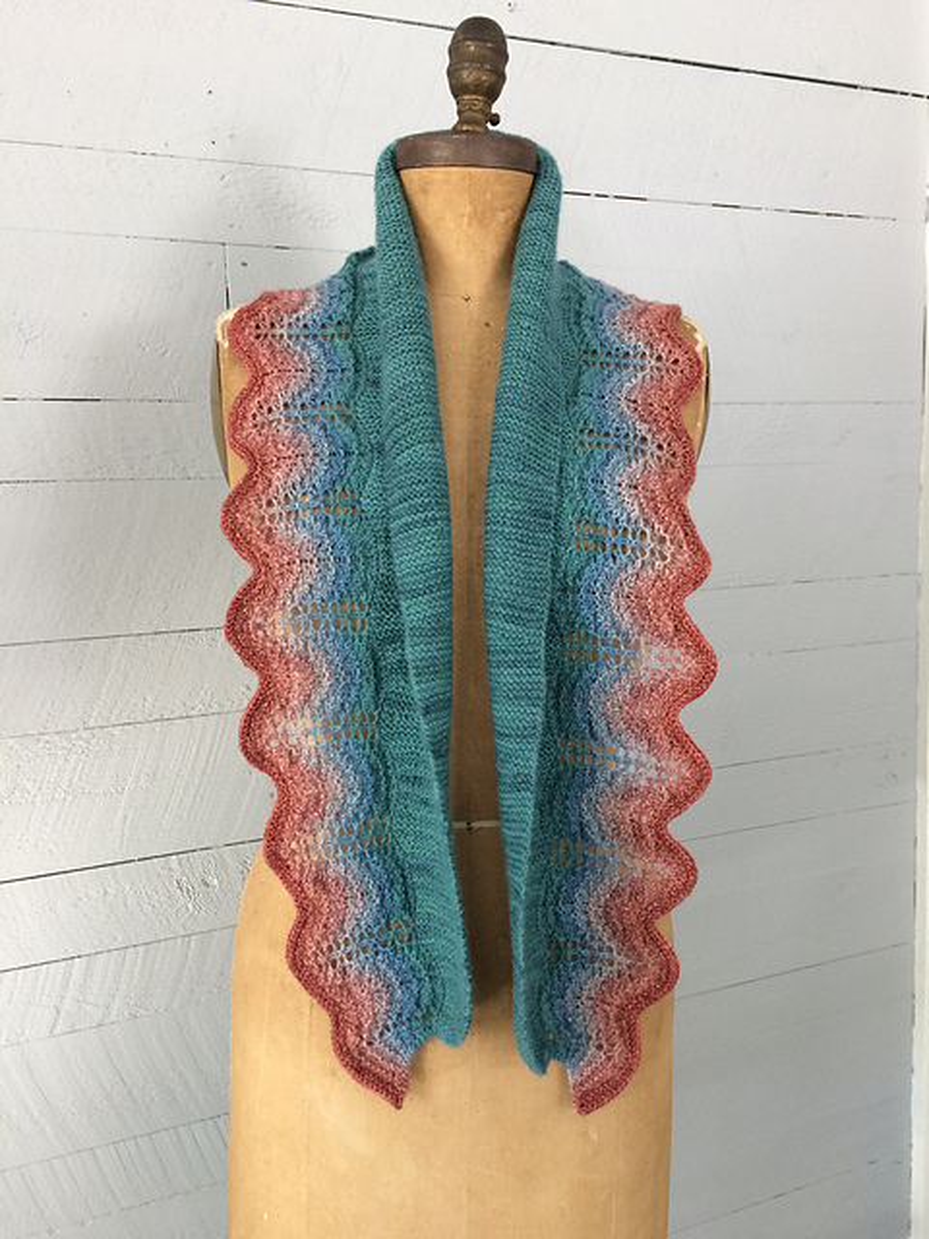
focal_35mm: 29
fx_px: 1038
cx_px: 464
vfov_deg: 61.7
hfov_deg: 48.2
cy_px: 620
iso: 80
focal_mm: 4.15
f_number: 2.2
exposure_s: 1/30
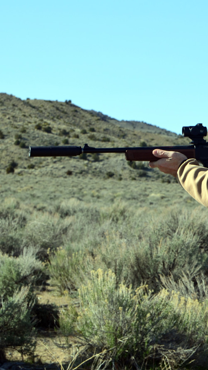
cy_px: 185
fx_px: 1754
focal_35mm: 179
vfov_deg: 12.0
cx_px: 254
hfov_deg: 6.7
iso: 200
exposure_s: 1/250
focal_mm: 75
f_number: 10
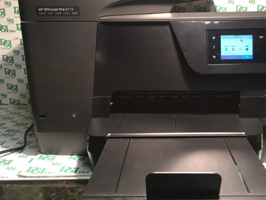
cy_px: 99
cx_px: 168
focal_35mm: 37
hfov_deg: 49.6
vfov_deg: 38.7
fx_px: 284
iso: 50
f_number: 2.2
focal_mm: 4.15
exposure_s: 1/30
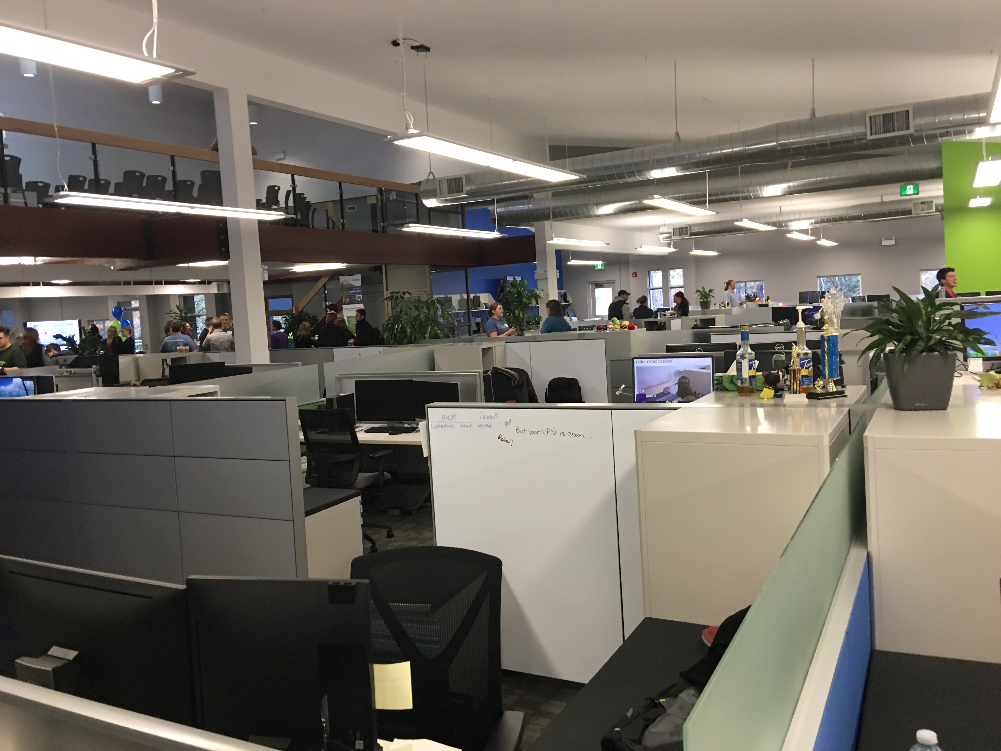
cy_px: 376
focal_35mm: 29
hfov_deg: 61.7
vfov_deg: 48.2
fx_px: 839
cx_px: 500
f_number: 2.2
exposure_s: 1/15
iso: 64
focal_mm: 4.15
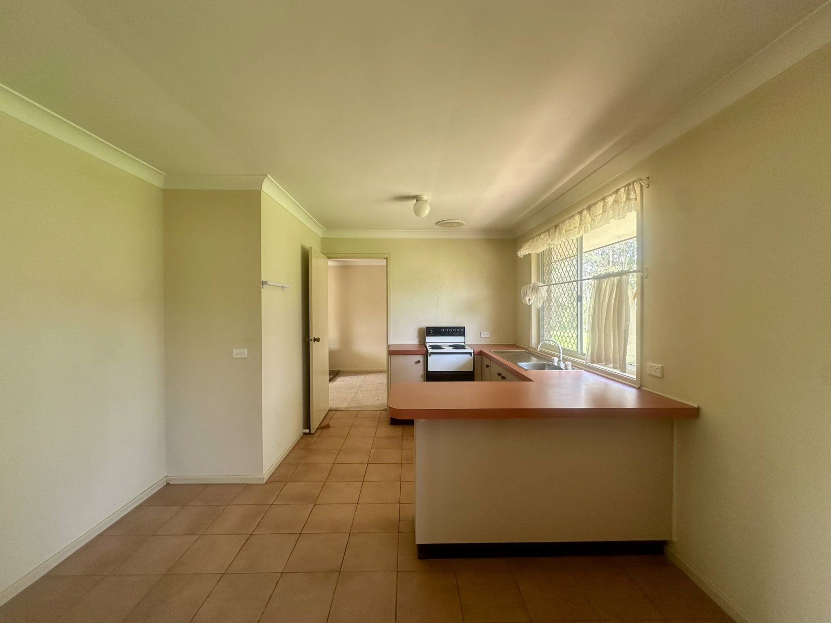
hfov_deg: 102.1
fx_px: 336
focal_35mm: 14
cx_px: 416
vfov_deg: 85.7
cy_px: 312
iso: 125
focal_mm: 2.22
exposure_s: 1/99
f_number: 2.2
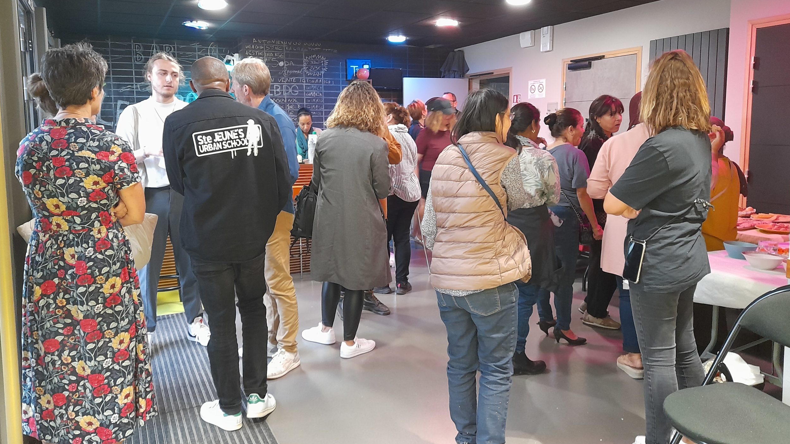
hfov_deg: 67.9
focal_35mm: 28
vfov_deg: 41.4
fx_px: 587
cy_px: 189
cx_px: 390
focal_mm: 4.6
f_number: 2
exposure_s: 1/25
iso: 400
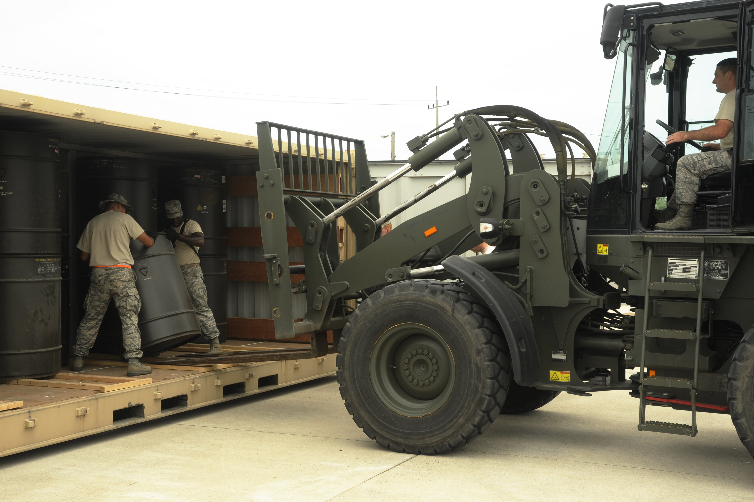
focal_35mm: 44
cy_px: 251
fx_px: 921
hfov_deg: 44.5
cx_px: 377
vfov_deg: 30.5
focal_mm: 44
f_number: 13
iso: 400
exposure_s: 1/125
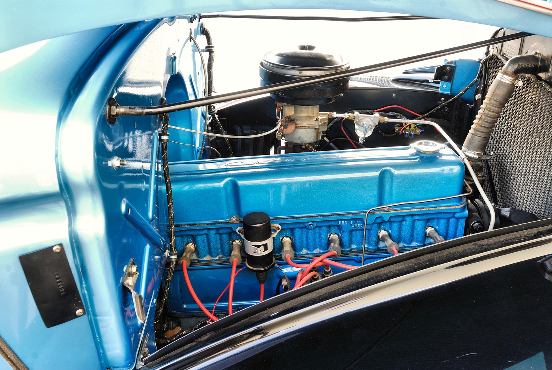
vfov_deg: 43.7
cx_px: 276
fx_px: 461
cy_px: 185
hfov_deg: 61.9
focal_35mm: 30
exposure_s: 1.3
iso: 100
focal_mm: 20
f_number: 9
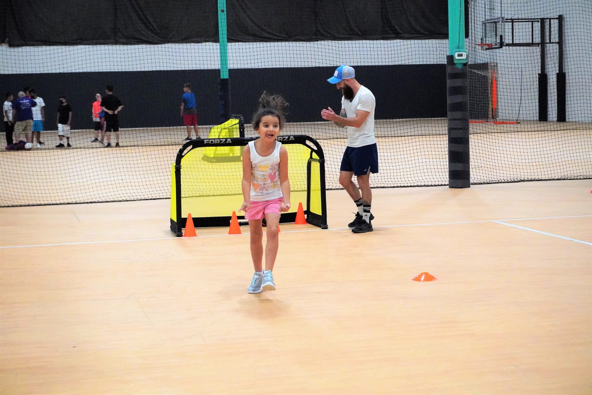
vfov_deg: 18.2
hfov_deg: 27.0
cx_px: 296
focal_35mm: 75
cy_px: 198
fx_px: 1233
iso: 6400
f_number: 5.6
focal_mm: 50
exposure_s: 1/500
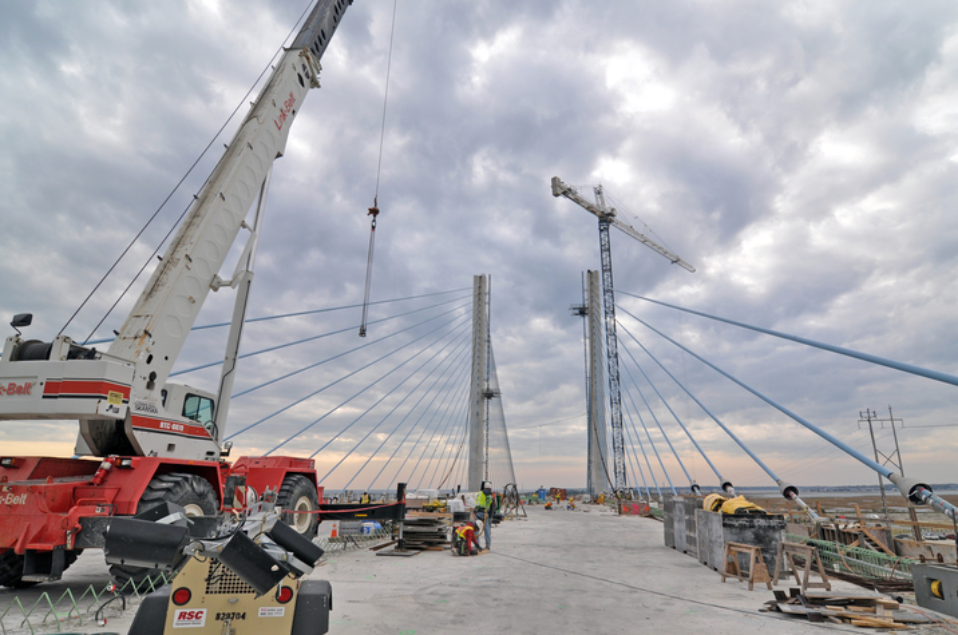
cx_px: 520
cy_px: 326
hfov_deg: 86.0
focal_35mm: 19
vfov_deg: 63.6
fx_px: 512
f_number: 5.6
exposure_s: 1/1600
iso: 400
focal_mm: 11.5
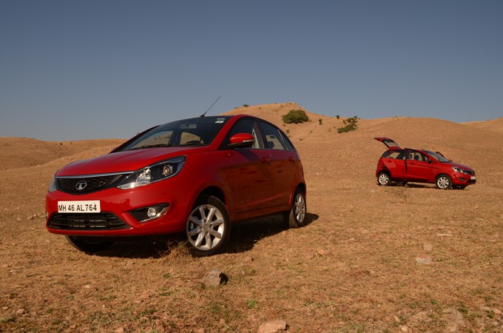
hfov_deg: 62.0
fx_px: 418
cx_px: 252
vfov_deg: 43.4
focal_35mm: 30
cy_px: 166
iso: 100
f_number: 11
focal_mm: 20
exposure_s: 1/320
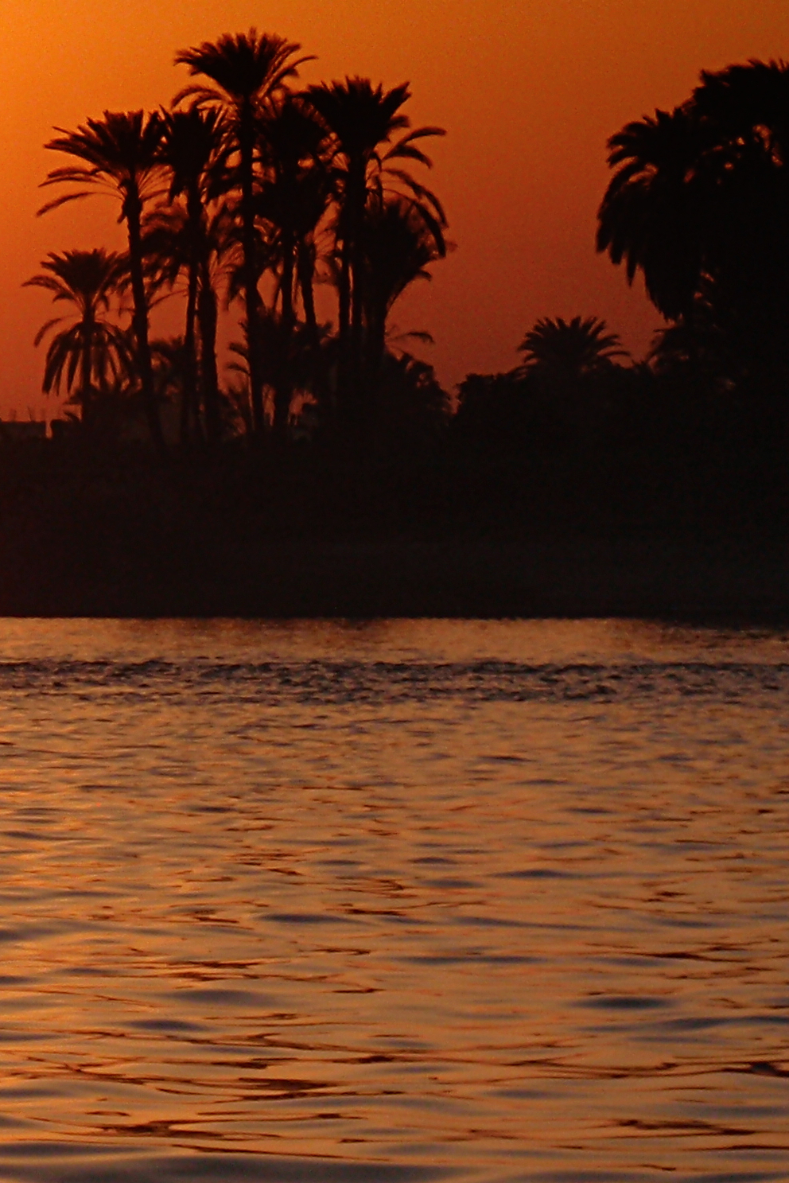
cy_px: 329
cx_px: -418
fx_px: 9299
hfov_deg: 4.8
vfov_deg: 7.3
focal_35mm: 283
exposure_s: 1/400
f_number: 5.1
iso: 64
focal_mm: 18.2
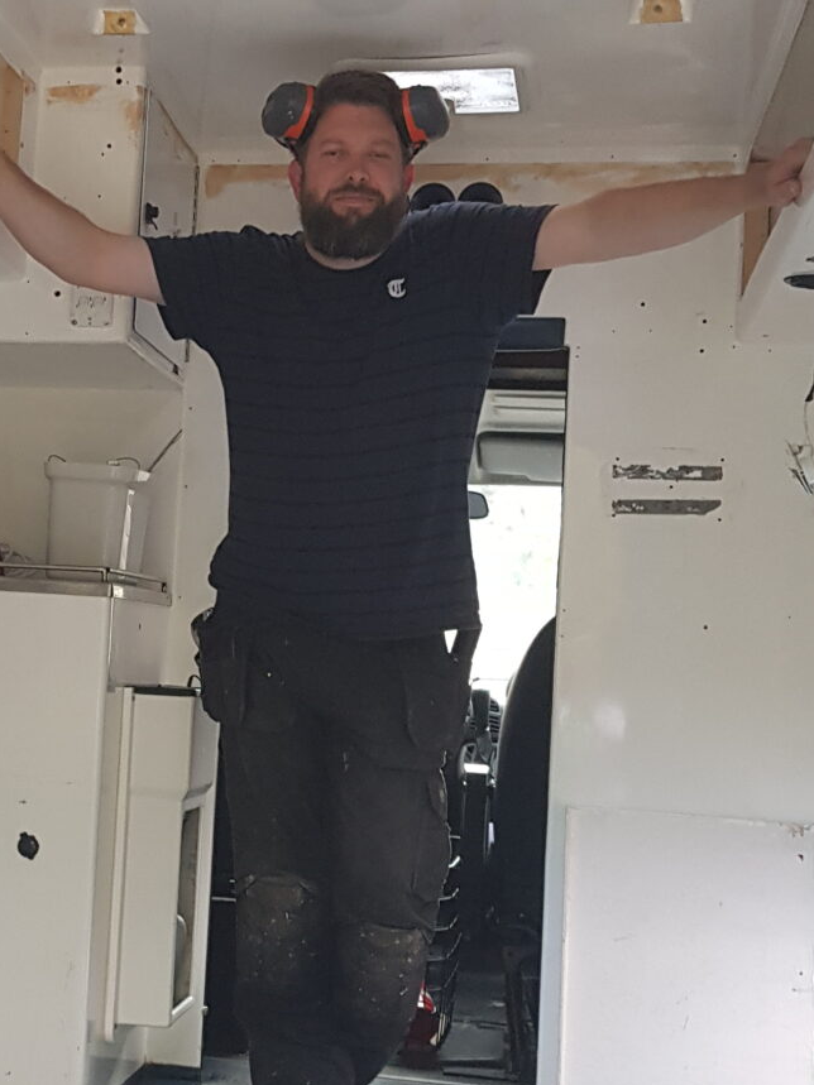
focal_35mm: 62
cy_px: 626
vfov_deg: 31.1
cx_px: 15
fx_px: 1944
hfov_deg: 22.8
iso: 160
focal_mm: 4.2
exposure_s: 1/33
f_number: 1.7
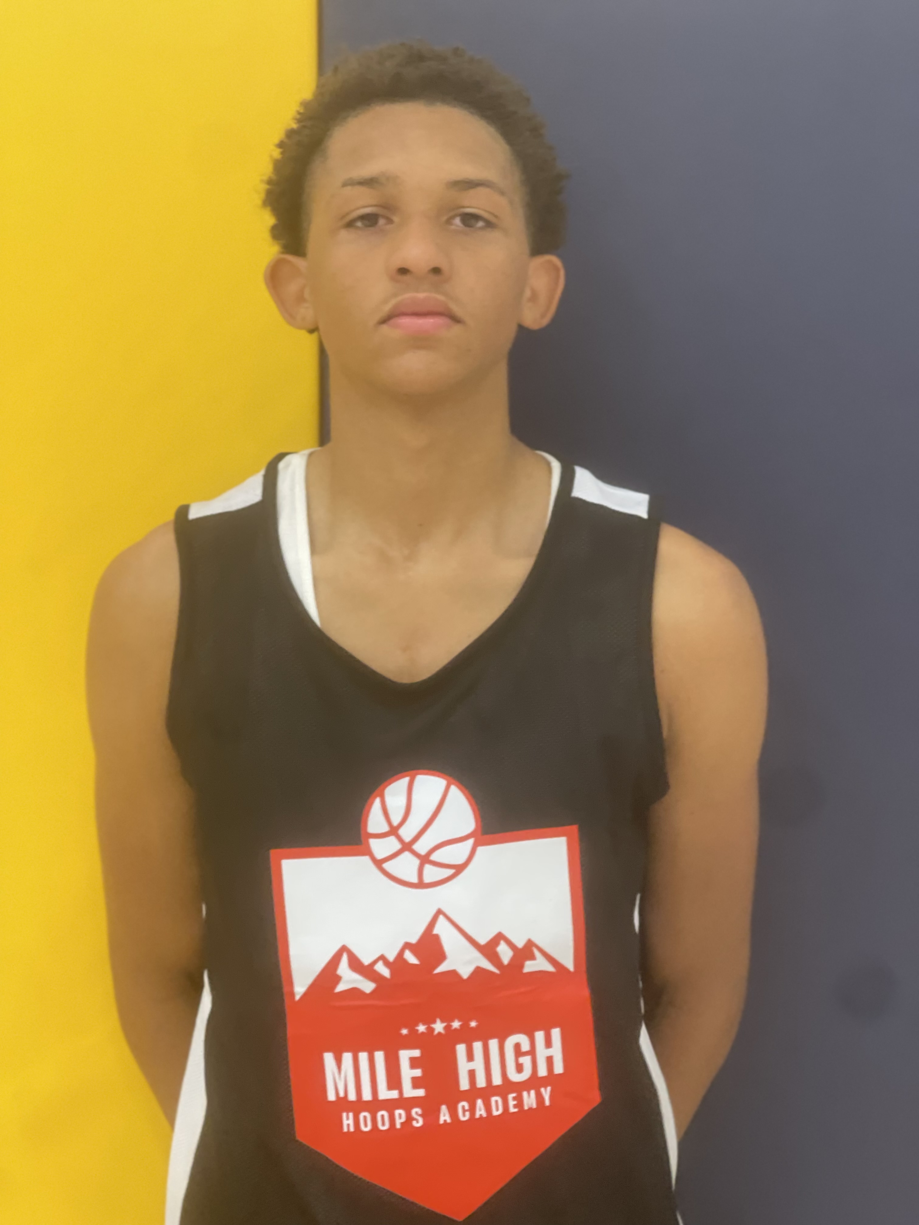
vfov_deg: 30.3
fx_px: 2265
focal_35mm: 64
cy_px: 612
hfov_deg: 22.9
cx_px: 460
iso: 125
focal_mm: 7.5
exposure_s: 1/40
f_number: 2.2
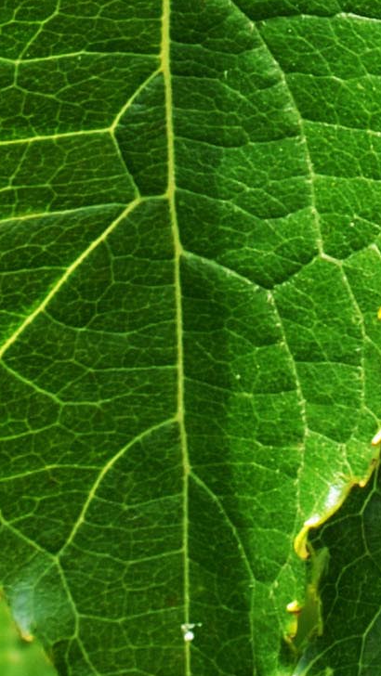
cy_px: -107
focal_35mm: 1433
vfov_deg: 1.5
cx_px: 535
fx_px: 25705
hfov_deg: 0.8
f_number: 7.1
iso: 200
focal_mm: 135
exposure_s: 1/200
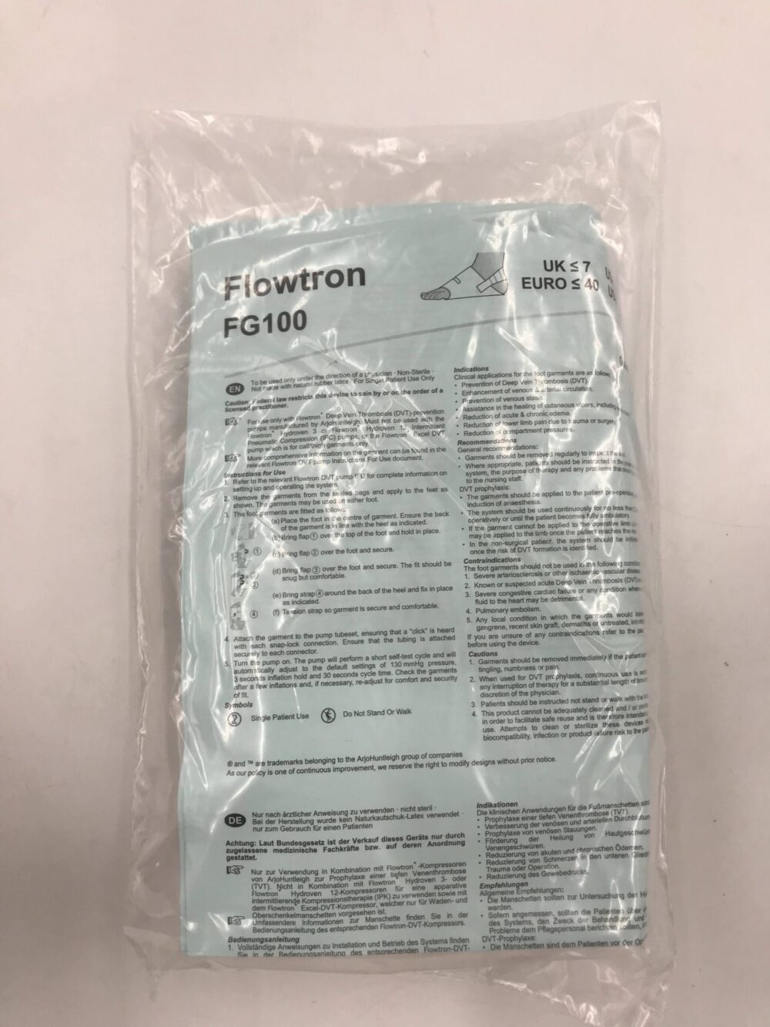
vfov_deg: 63.4
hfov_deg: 49.8
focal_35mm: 28
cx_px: 385
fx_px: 830
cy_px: 514
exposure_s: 1/60
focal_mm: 3.99
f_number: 1.8
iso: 32
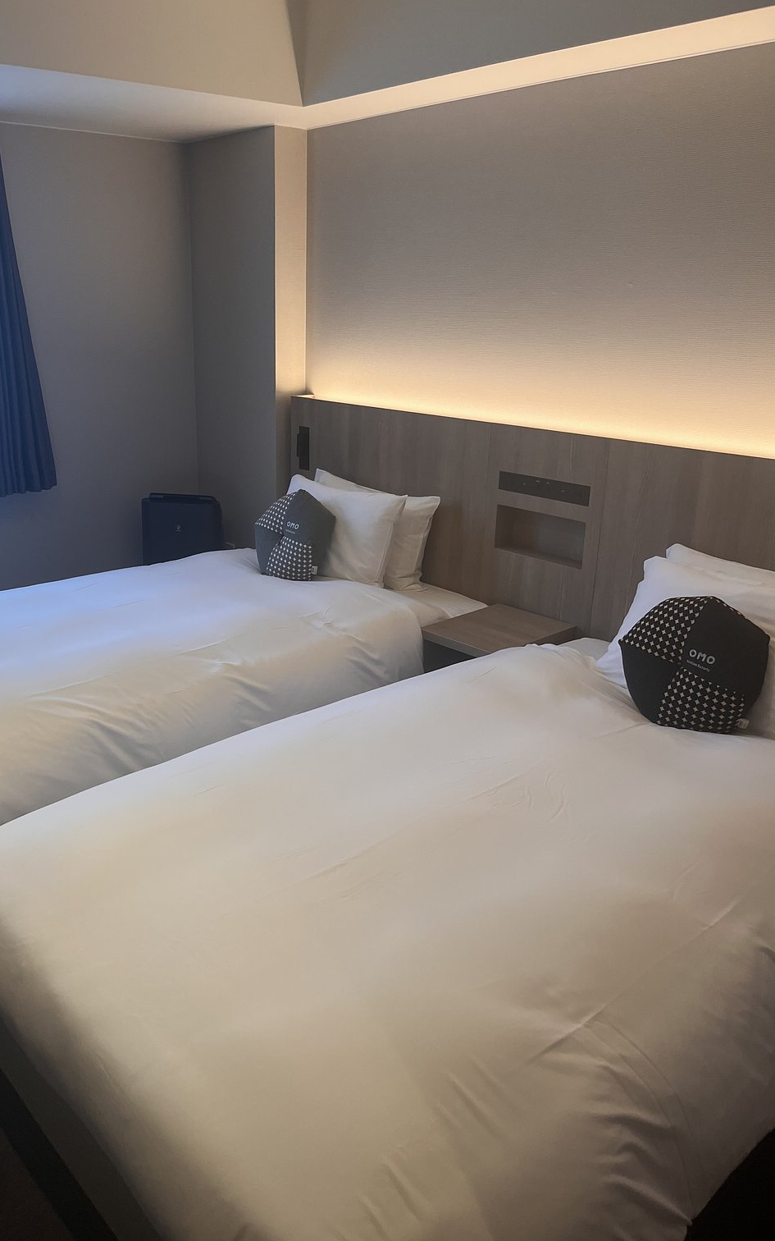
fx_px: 946
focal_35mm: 28
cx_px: 308
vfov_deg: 66.5
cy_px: 620
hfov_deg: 44.3
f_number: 1.6
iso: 100
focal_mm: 5.1
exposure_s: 1/100
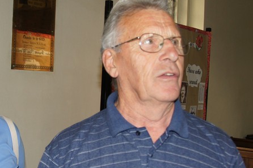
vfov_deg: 21.8
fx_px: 436
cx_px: 54
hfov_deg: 31.6
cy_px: 104
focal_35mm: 62
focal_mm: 18
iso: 320
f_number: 3.5
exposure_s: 1/60
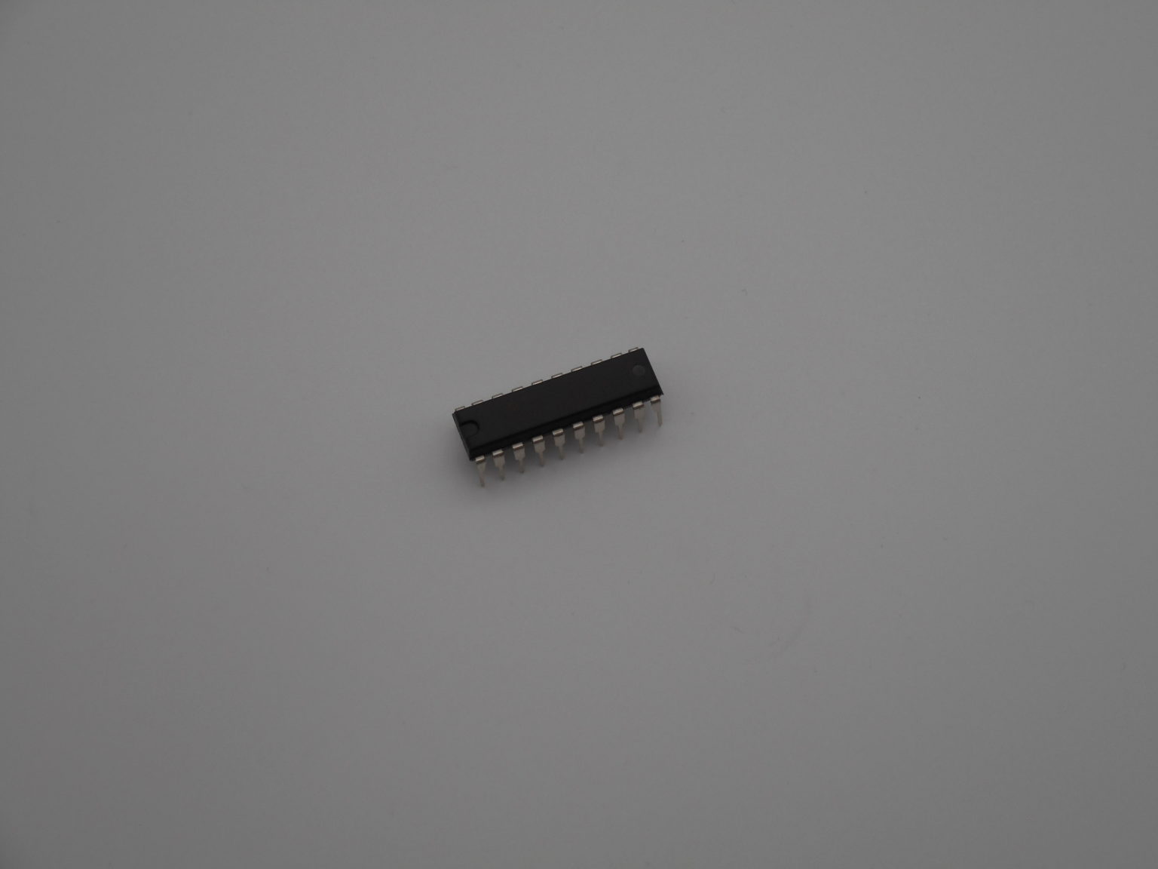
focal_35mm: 77
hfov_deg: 25.3
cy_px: 434
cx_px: 579
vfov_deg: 19.1
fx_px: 2576
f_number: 5.5
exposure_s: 1/200
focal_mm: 13.8
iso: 80
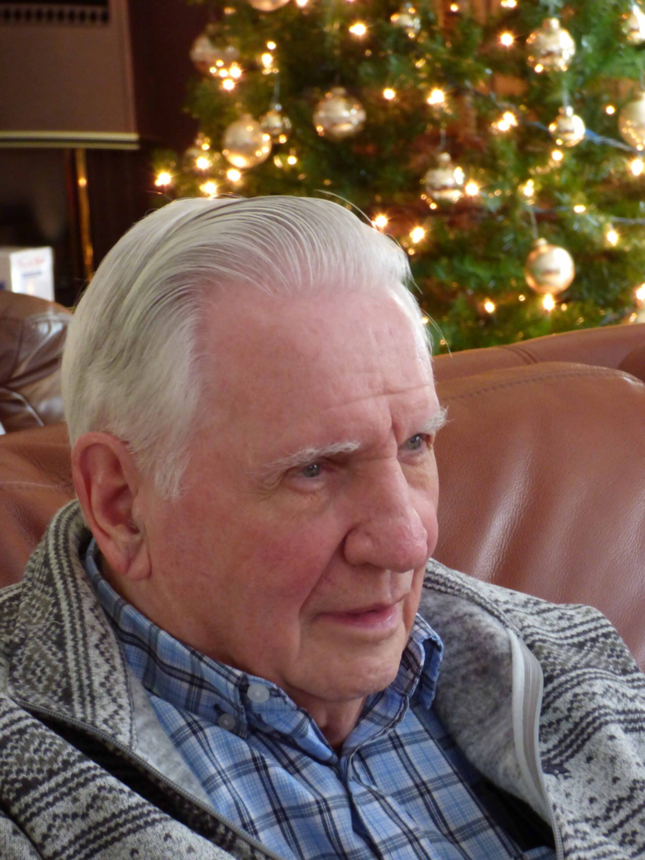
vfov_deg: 13.1
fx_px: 3751
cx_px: 322
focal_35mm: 151
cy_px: 430
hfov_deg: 9.8
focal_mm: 26.98
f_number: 5.4
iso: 800
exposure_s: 1/5
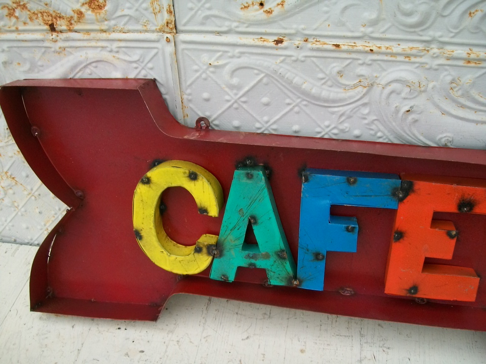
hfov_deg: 51.4
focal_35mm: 36
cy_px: 182
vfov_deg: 39.7
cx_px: 243
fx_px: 505
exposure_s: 1/100
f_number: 2.7
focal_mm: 6
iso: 80
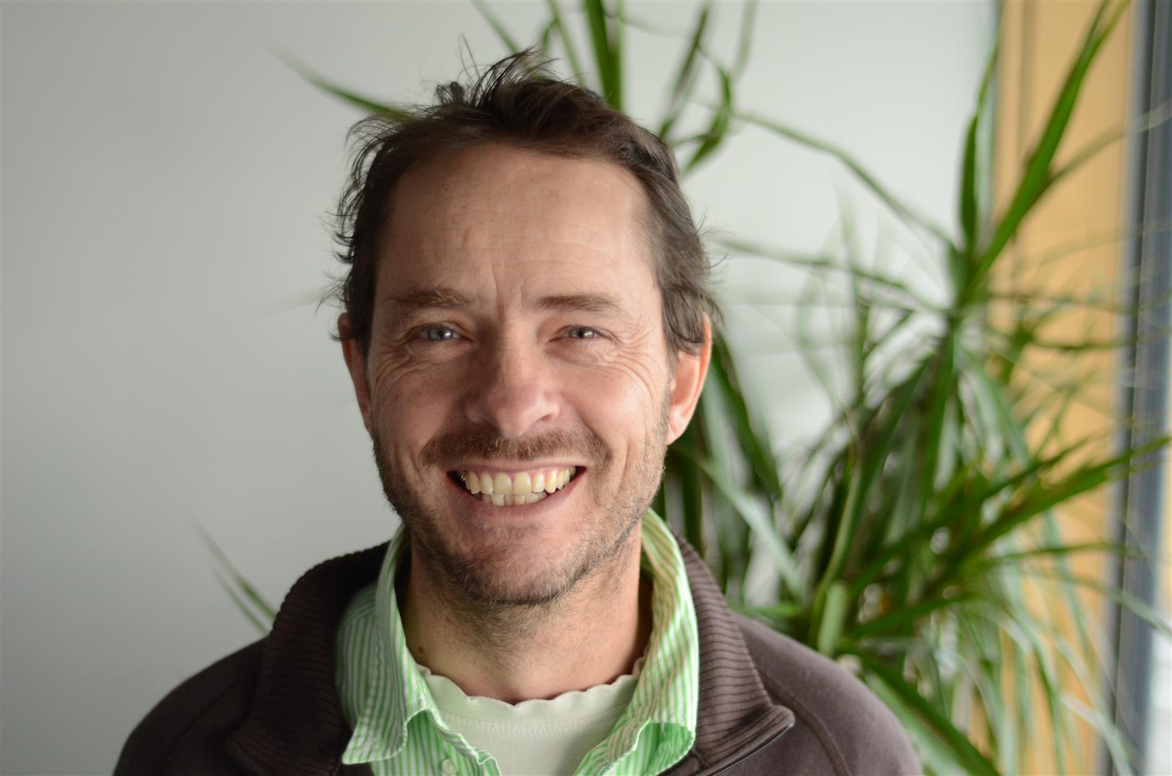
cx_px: 586
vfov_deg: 18.1
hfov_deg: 27.0
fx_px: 2437
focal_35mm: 75
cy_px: 388
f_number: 1.8
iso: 640
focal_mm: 50
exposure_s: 1/500
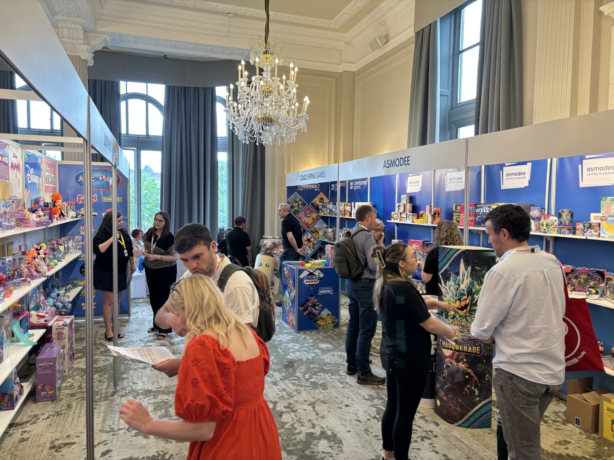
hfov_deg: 67.3
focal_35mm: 26
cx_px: 307
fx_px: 461
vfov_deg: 53.1
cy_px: 230
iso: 80
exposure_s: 1/50
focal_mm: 5.96
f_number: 1.6
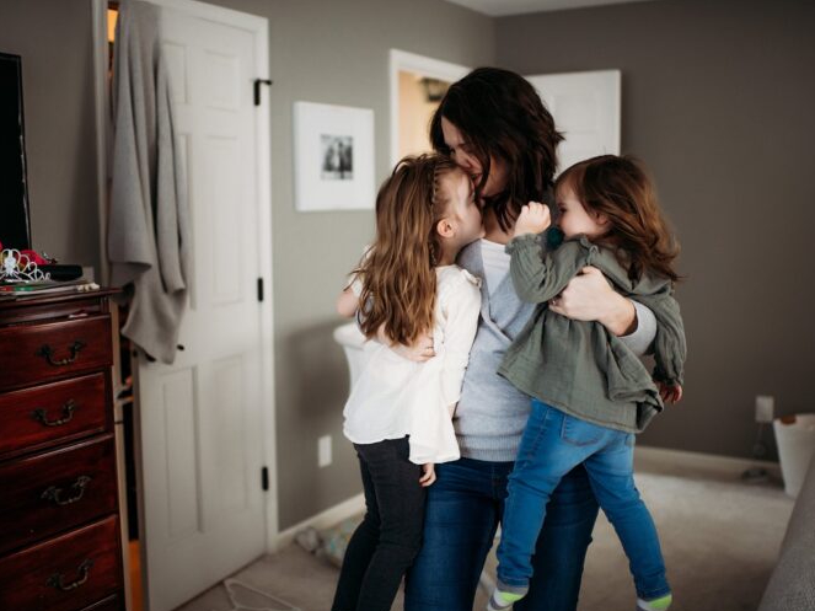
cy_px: 312
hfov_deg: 47.9
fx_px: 918
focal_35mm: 39
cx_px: 409
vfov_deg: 36.8
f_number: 1.4
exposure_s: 1/320
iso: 320
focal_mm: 35
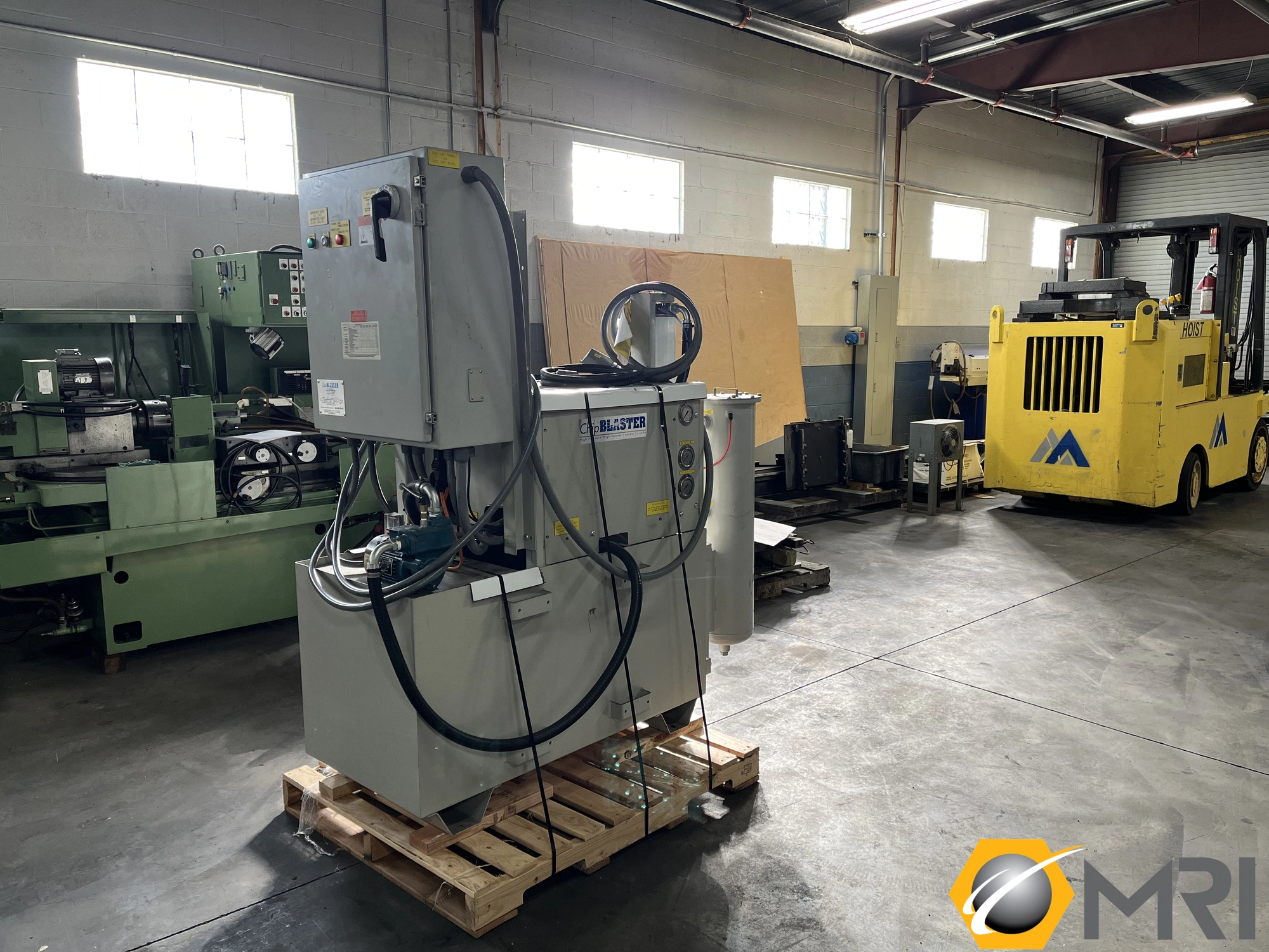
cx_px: 634
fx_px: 953
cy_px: 476
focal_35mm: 26
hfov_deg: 67.3
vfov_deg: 53.1
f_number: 1.6
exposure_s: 1/120
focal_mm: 5.1
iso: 80
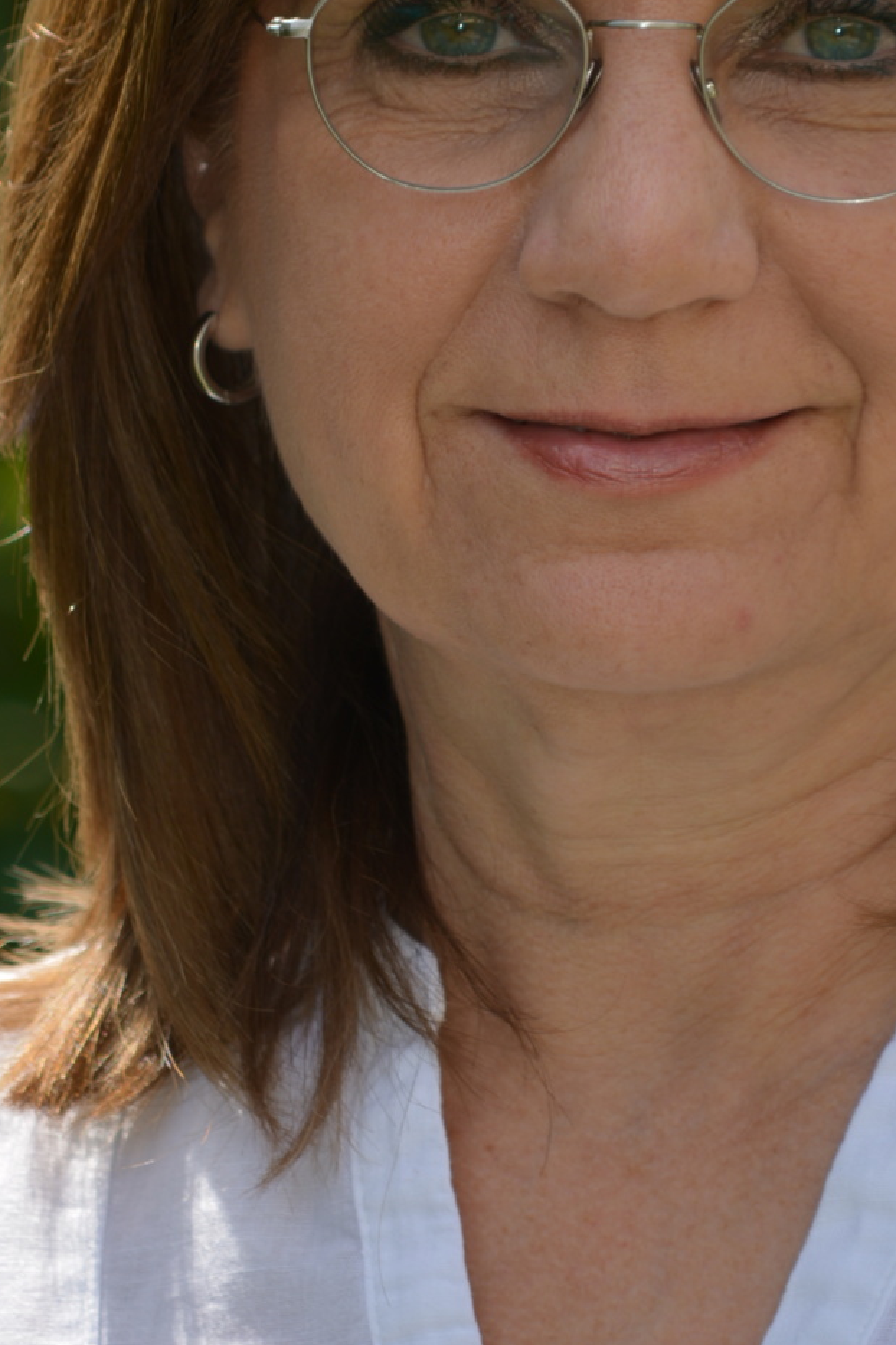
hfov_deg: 1.9
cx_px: 499
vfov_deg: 2.8
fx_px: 27682
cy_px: 374
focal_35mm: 741
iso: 100
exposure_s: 1/200
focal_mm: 300
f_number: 5.6
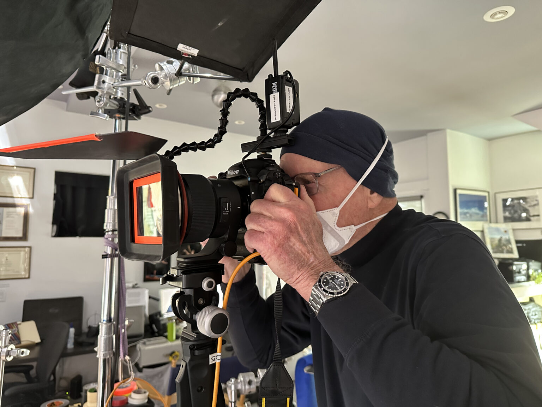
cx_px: 271
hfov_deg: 71.6
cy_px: 204
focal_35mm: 24
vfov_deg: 56.8
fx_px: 376
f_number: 1.78
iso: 800
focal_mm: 6.86
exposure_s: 1/60
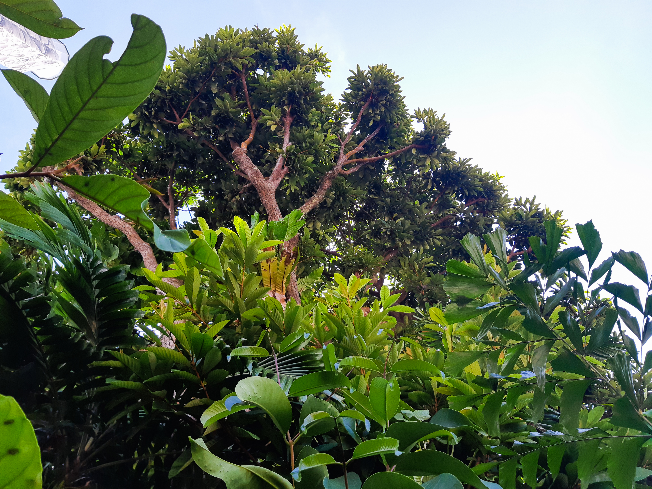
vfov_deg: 53.1
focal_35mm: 26
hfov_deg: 67.3
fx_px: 490
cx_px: 326
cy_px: 244
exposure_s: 1/688
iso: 40
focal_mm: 3.93
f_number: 1.7
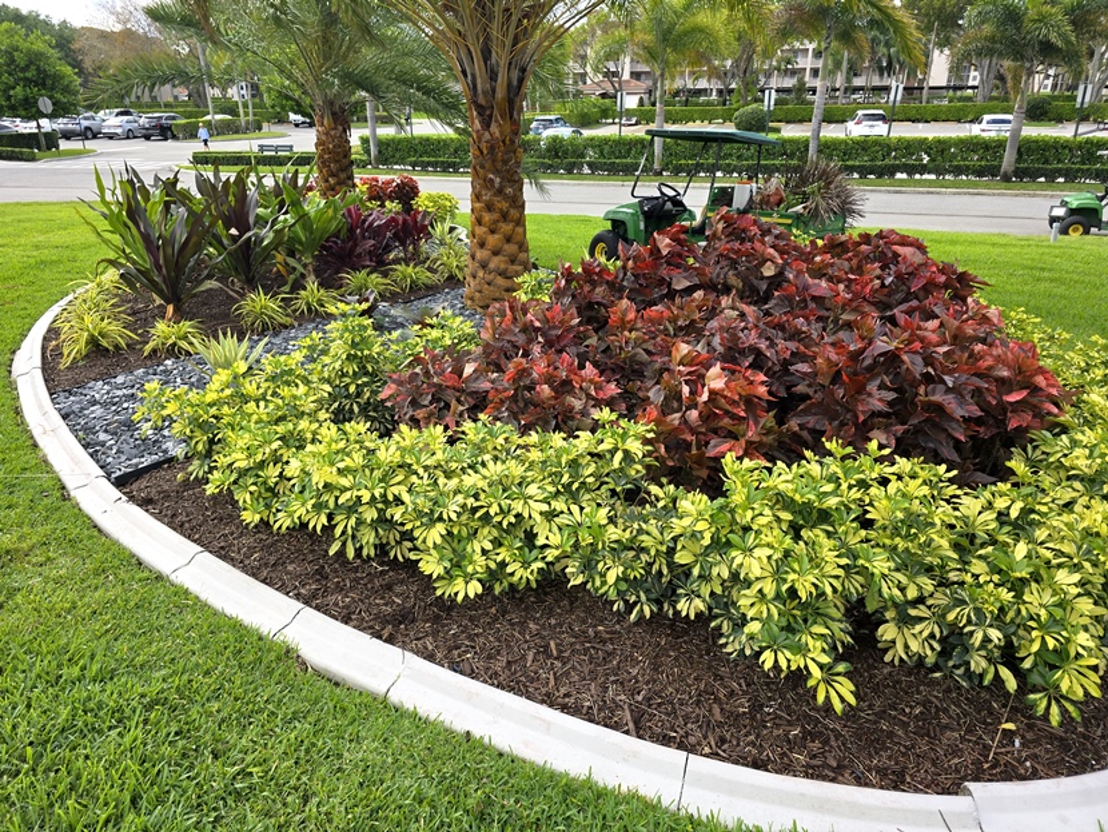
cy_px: 416
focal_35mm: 23
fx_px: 736
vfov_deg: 58.9
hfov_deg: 73.9
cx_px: 554
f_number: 1.7
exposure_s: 1/222
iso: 12
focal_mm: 6.3
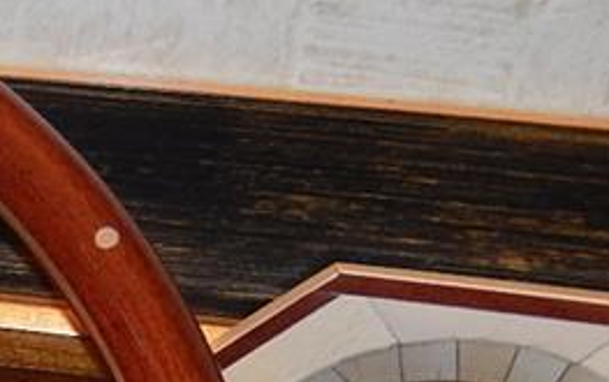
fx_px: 2226
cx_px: -579
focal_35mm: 134
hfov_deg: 13.5
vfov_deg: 9.2
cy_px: 752
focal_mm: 5.7
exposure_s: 1/30
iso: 400
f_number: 3.8
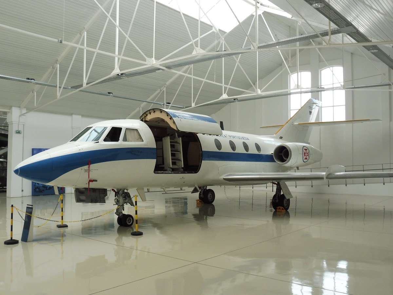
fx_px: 386
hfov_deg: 54.0
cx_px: 196
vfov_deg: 41.8
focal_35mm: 34
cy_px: 148
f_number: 3.7
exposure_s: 1/60
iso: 100
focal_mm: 6.1
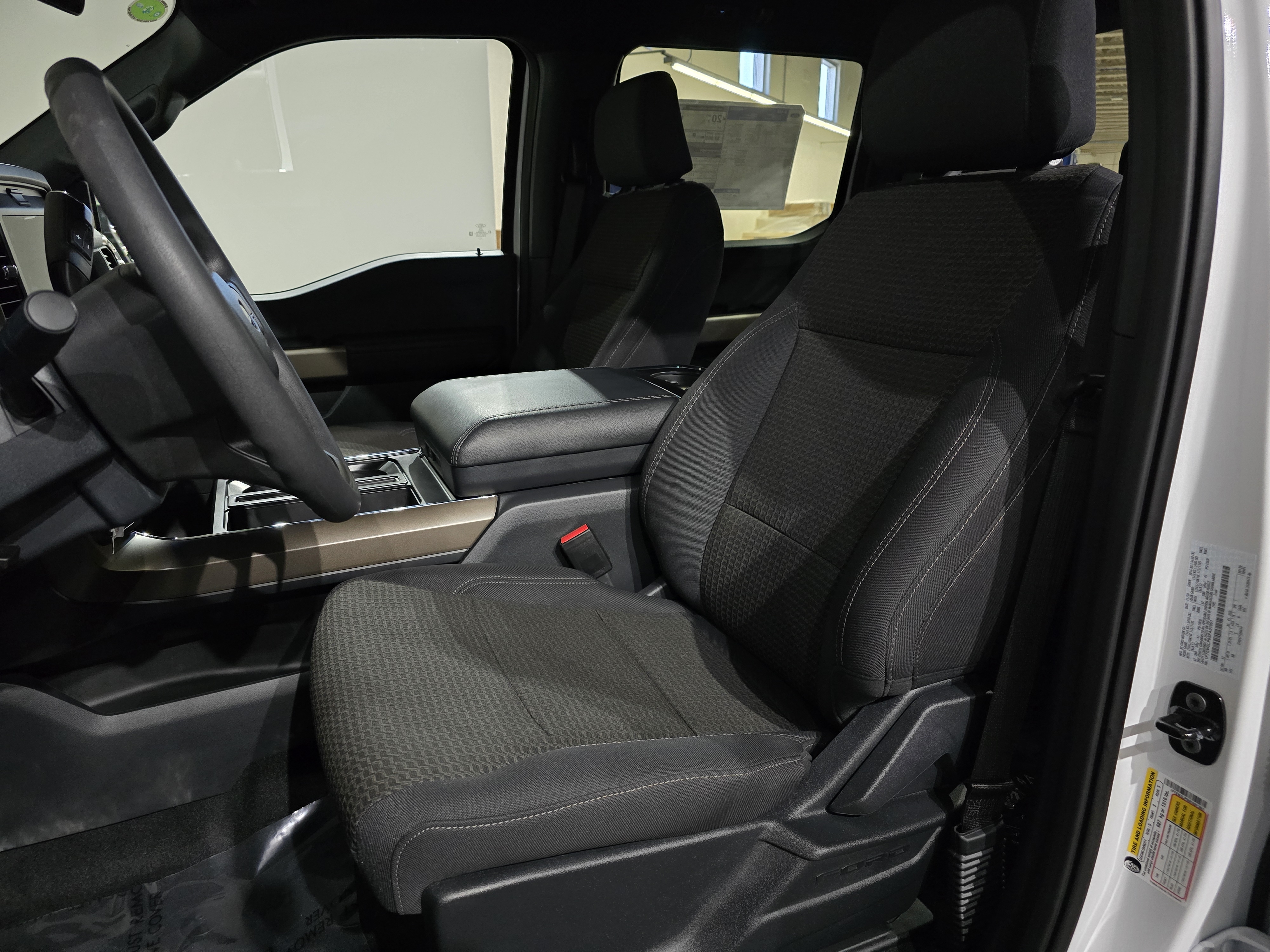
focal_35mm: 23
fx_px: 844
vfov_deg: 58.9
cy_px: 476
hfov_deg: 73.9
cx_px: 635
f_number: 1.7
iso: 800
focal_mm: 6.3
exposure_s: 1/120
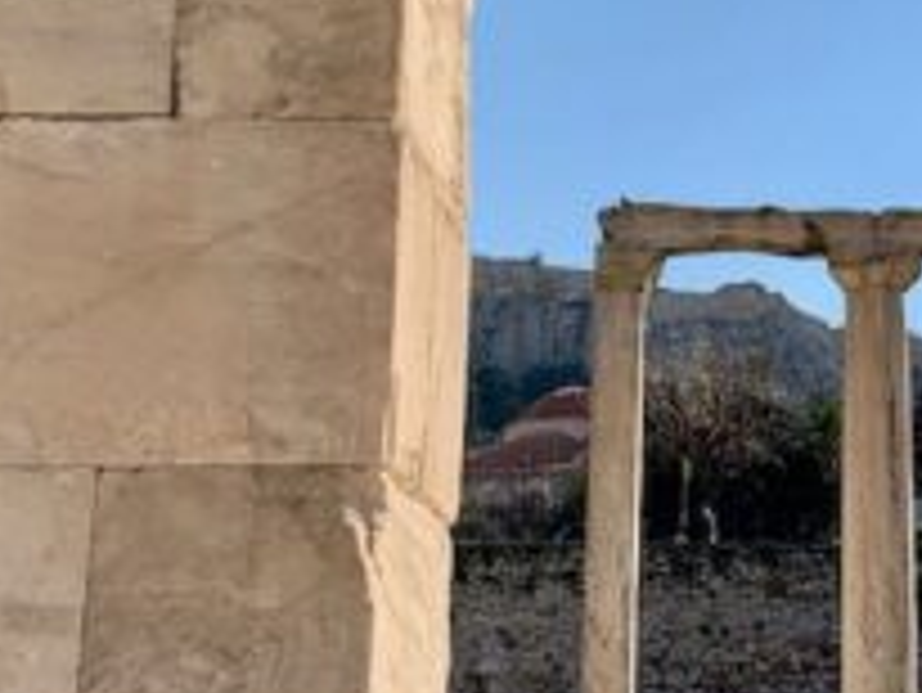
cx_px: 859
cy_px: 158
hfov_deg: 23.9
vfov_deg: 18.5
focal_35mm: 79
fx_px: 2105
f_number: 1.8
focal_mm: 4.25
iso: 25
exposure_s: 1/2309
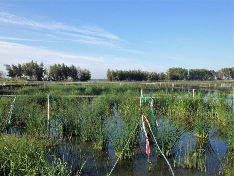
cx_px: 117
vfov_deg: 40.7
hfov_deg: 52.6
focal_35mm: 35
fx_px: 237
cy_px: 88
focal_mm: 4.28
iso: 50
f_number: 2.4
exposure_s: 1/767
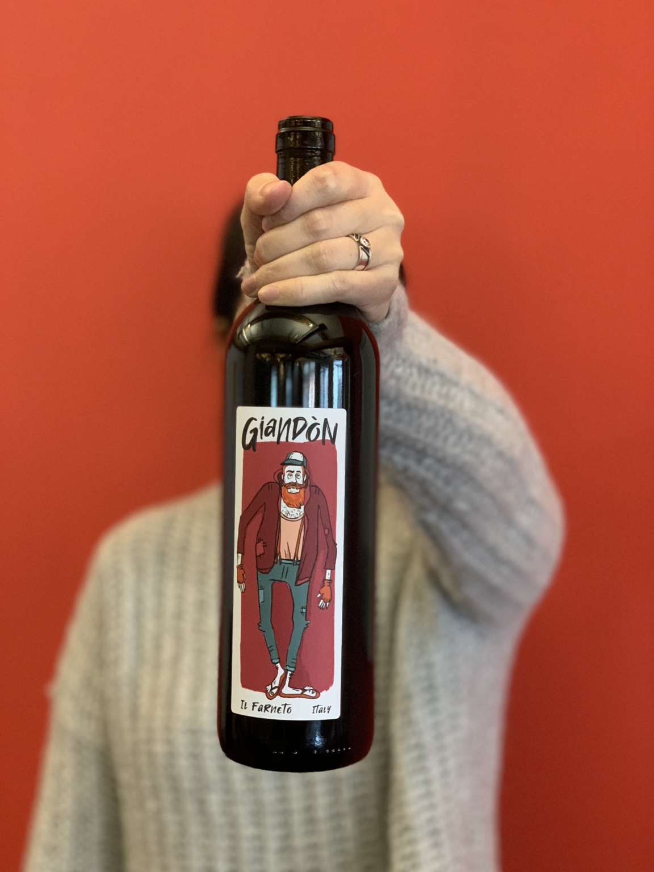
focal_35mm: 52
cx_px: 327
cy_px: 436
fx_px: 1310
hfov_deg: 28.0
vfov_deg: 36.8
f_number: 2.4
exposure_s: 1/60
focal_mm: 6
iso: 400
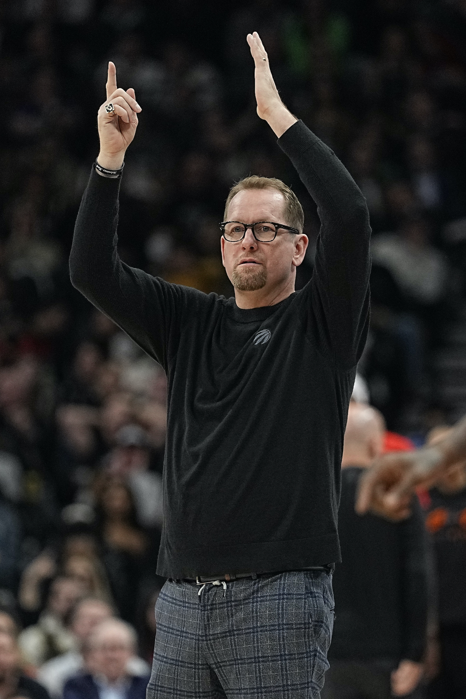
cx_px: 233
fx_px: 3883
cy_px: 350
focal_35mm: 200
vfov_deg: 10.3
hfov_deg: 6.9
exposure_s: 1/1500
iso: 2500
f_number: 2.8
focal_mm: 200
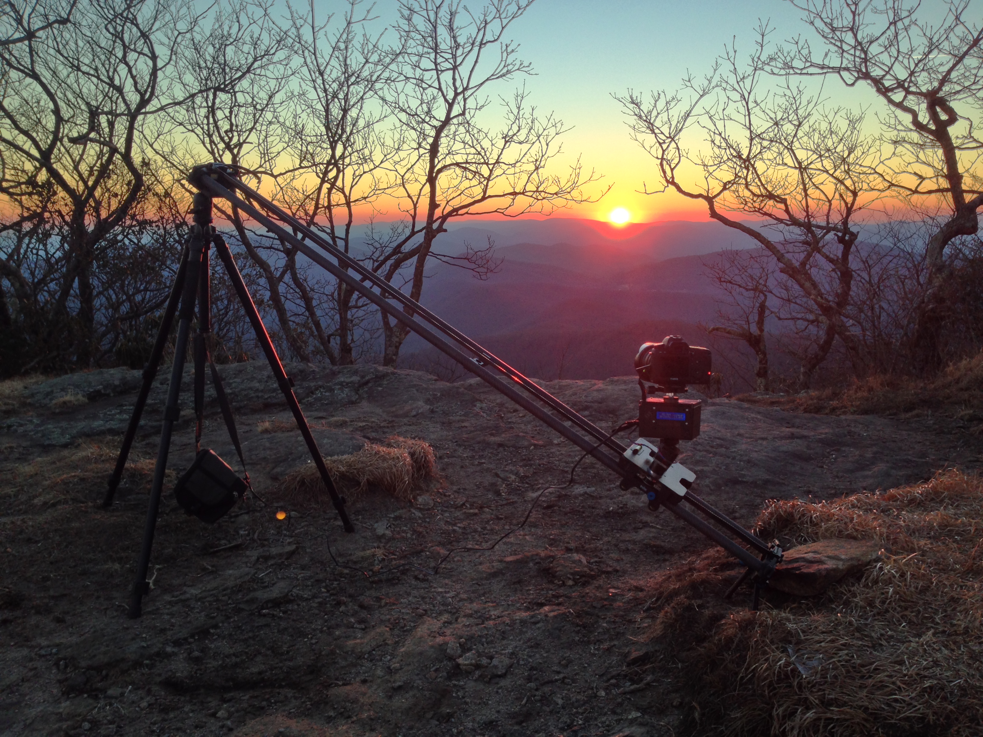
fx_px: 937
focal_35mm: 33
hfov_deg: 55.4
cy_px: 368
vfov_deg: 42.9
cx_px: 492
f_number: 2.4
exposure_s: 1/120
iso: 80
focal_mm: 4.12
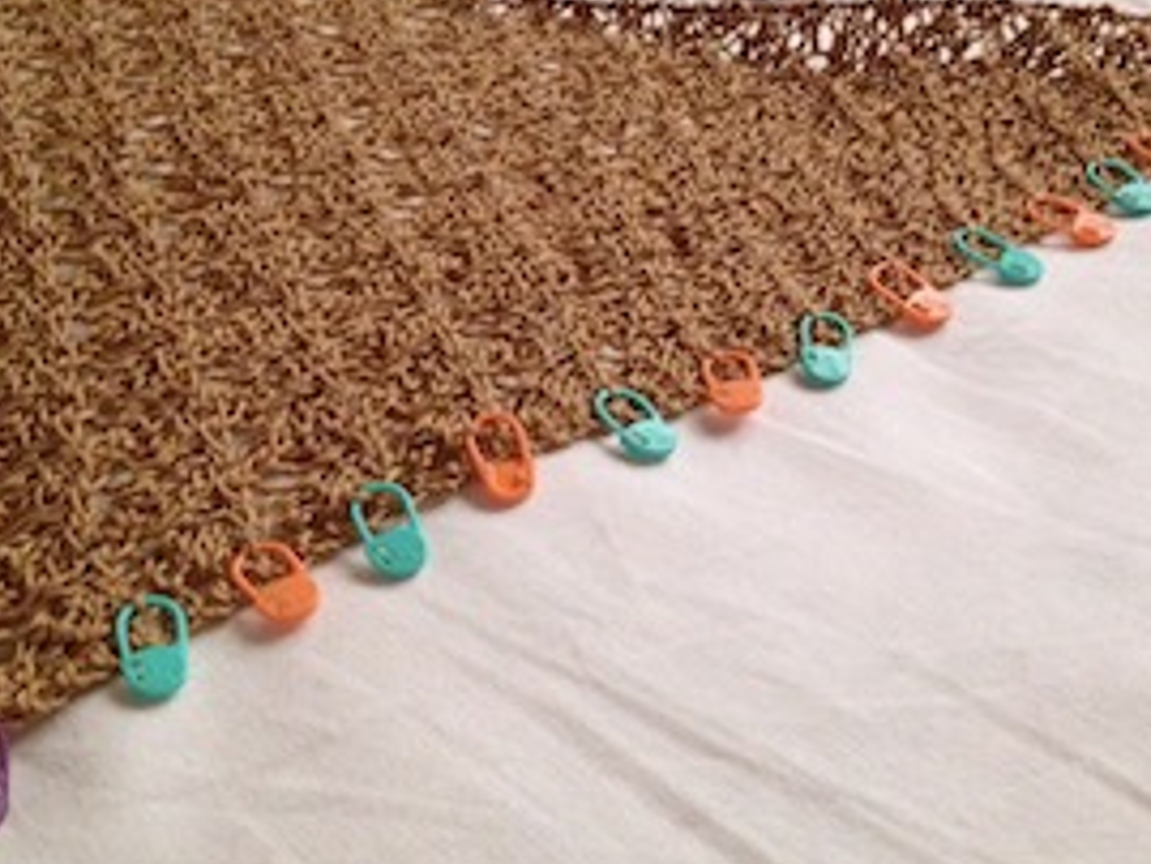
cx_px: 659
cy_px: 304
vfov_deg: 27.9
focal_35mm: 52
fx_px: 1730
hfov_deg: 36.7
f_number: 2.4
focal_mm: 4.28
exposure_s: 1/15
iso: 640
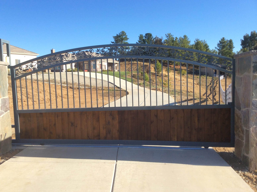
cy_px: 96
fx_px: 245
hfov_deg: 55.4
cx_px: 128
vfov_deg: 42.8
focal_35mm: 33
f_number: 2.4
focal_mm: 3.3
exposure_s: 1/773
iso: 32
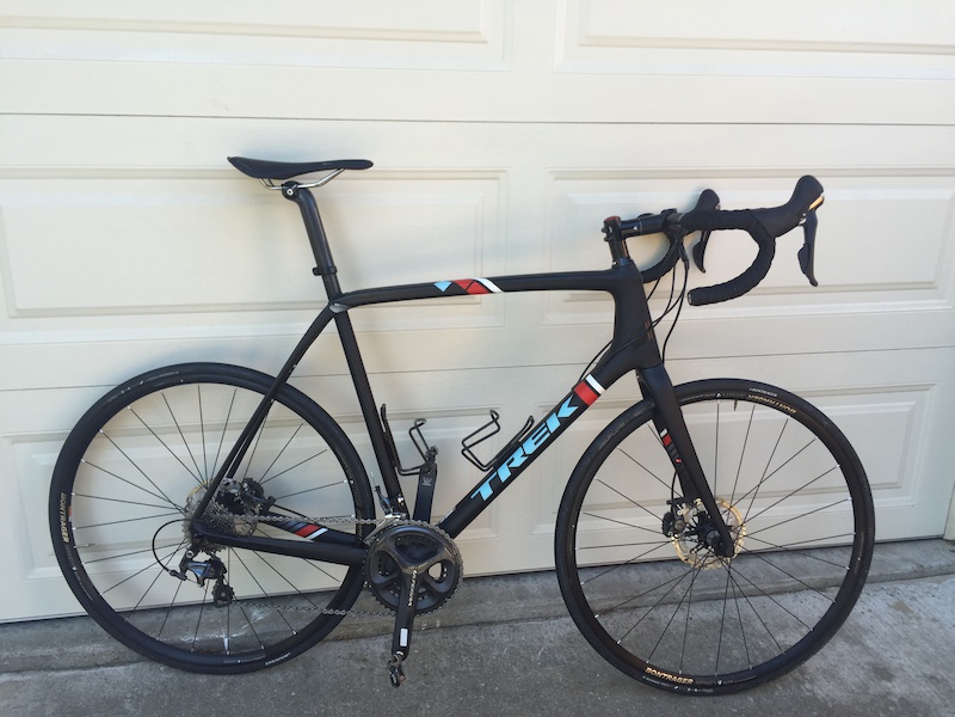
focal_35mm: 29
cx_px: 478
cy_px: 358
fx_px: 800
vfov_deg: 48.2
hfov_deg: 61.7
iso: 32
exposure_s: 1/120
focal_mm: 4.15
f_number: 2.2
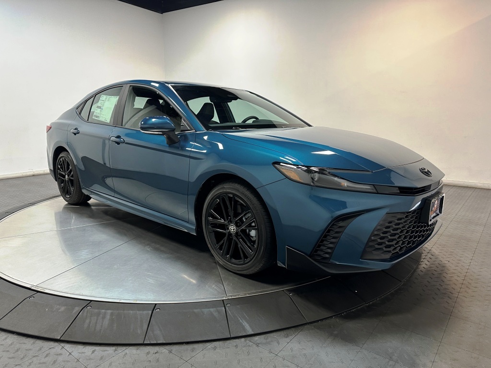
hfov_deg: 71.6
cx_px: 246
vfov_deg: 56.8
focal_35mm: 24
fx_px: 340
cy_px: 184
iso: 250
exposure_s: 1/60
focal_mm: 6.86
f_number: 1.78
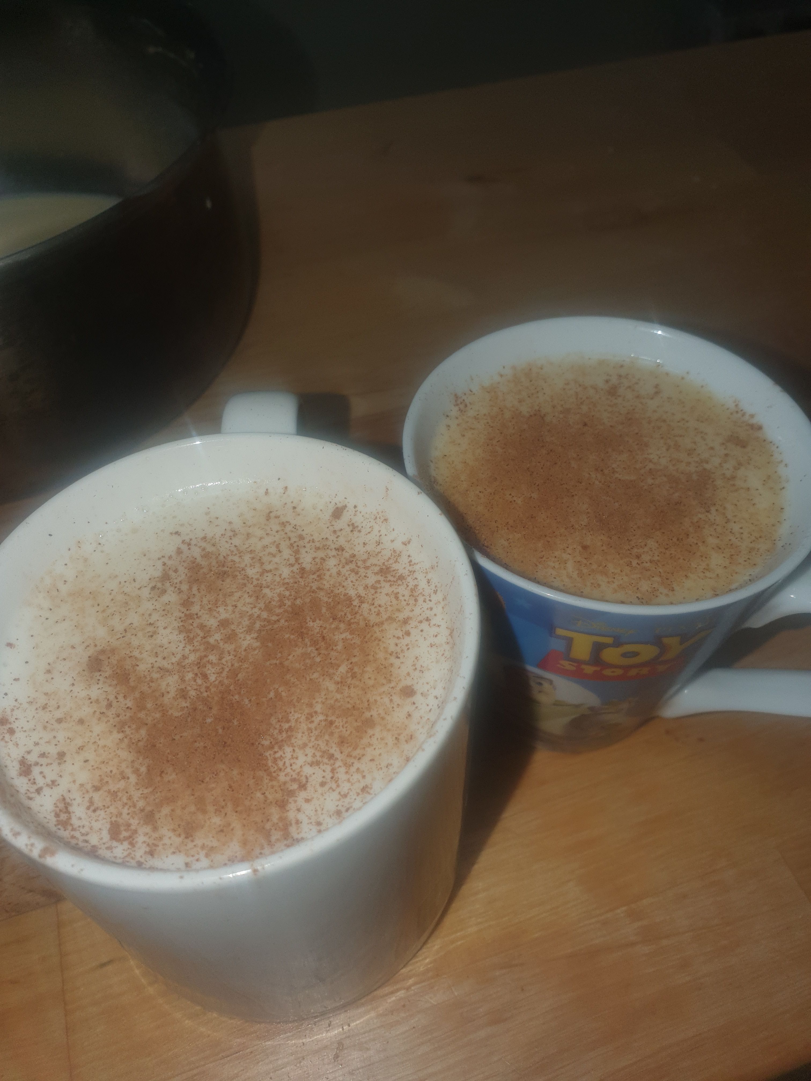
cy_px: 540
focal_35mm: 26
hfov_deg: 53.1
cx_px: 406
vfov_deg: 67.3
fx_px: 812
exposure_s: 1/259
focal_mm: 4.32
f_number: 2.4
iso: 50
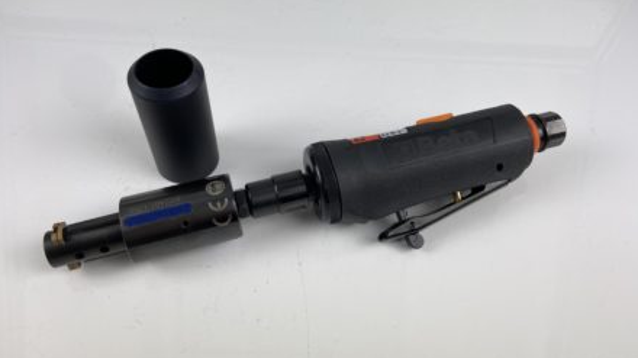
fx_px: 490
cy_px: 170
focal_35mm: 29
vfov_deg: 40.1
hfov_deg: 66.1
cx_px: 320
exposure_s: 1/133
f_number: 1.8
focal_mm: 4.25
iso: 32
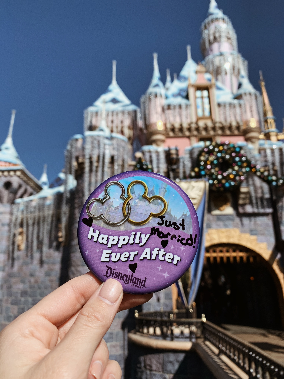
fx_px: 284
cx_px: 142
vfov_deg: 67.3
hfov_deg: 53.1
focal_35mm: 26
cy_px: 190
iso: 25
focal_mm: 4.25
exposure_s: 1/3289
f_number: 1.8
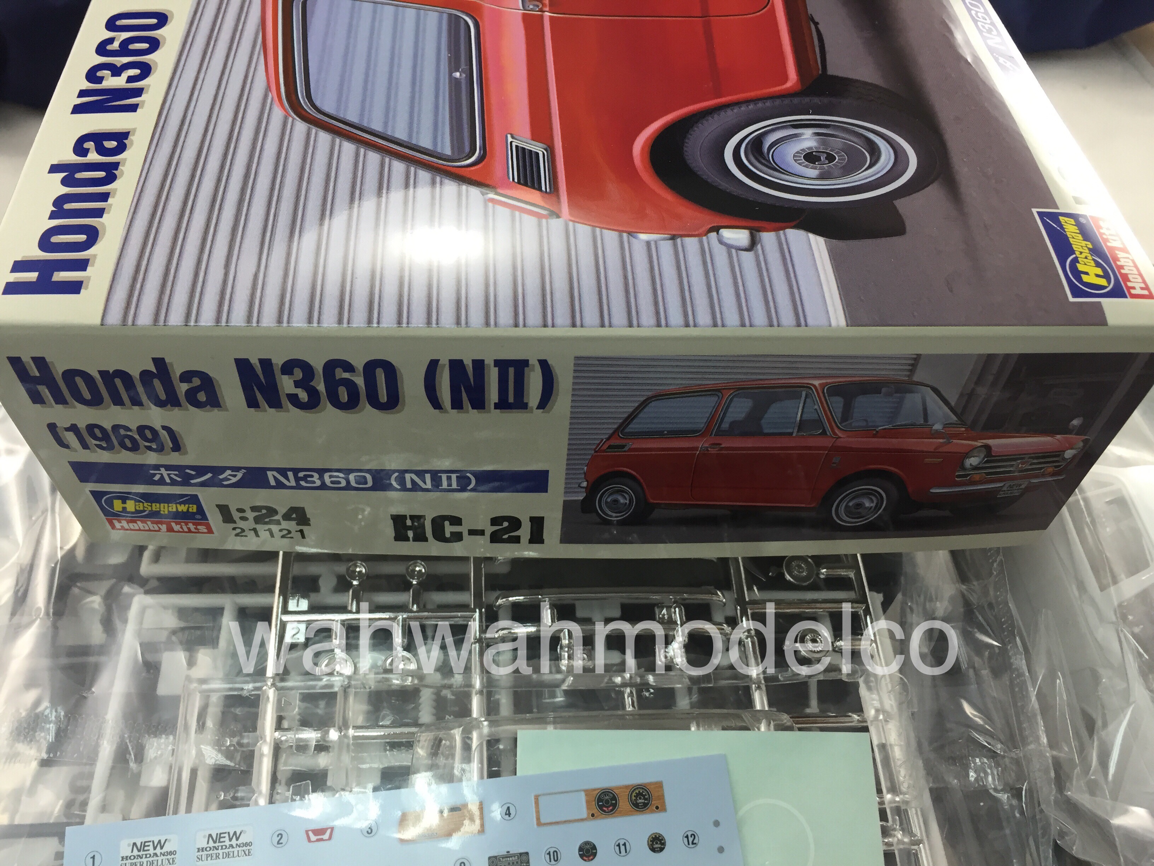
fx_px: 967
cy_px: 433
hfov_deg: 61.7
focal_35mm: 29
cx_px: 577
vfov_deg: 48.2
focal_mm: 4.15
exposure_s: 1/33
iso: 32
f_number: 2.2
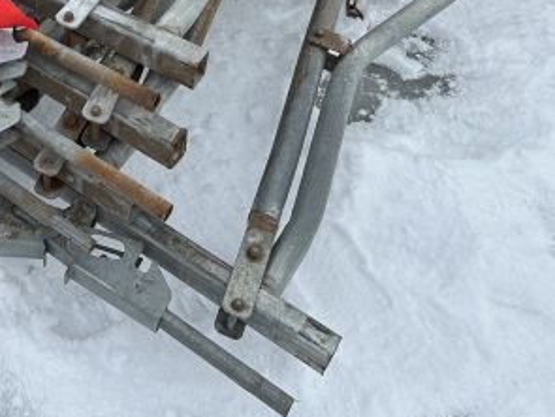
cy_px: -6
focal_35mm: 52
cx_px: 13
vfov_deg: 26.5
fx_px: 835
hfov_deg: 33.9
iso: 80
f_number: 1.78
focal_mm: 6.86
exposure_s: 1/7576
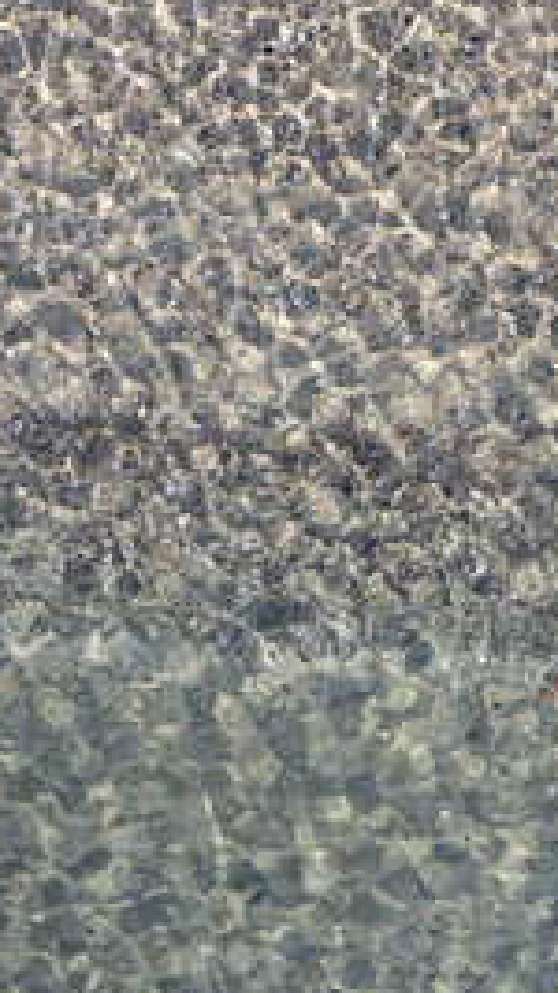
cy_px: 411
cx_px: 640
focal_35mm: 51
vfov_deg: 40.5
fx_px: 1343
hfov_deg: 22.0
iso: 100
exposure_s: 1/1250
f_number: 2.8
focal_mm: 8.38
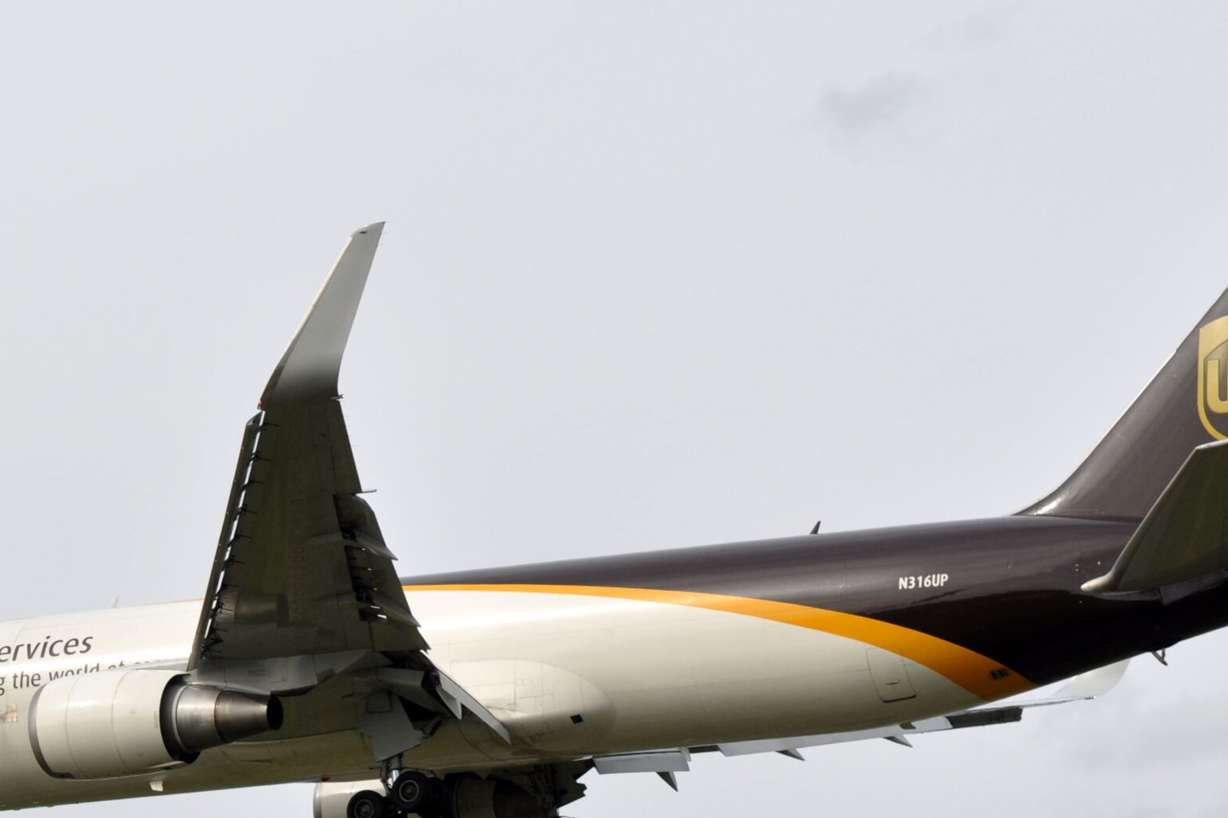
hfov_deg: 11.9
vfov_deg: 7.9
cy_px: 641
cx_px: 541
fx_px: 5899
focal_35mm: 173
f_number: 7.1
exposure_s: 1/1000
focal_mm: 70
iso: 250
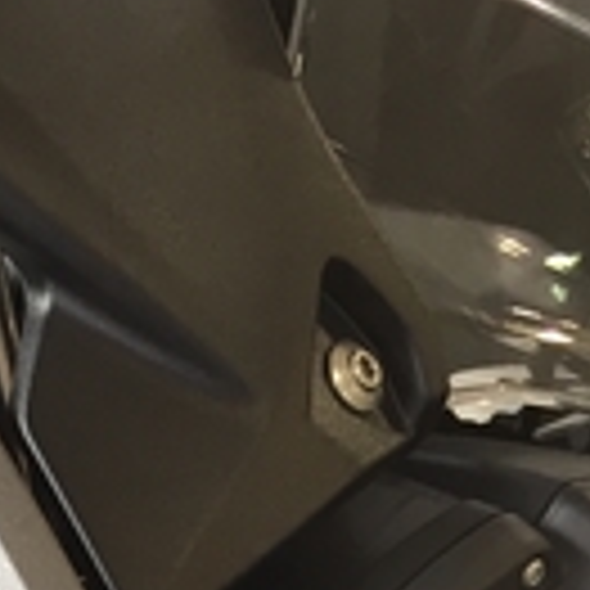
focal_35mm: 125
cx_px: -41
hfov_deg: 13.7
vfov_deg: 11.7
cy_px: 1369
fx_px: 2410
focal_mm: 4.15
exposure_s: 1/33
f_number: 2.2
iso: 40
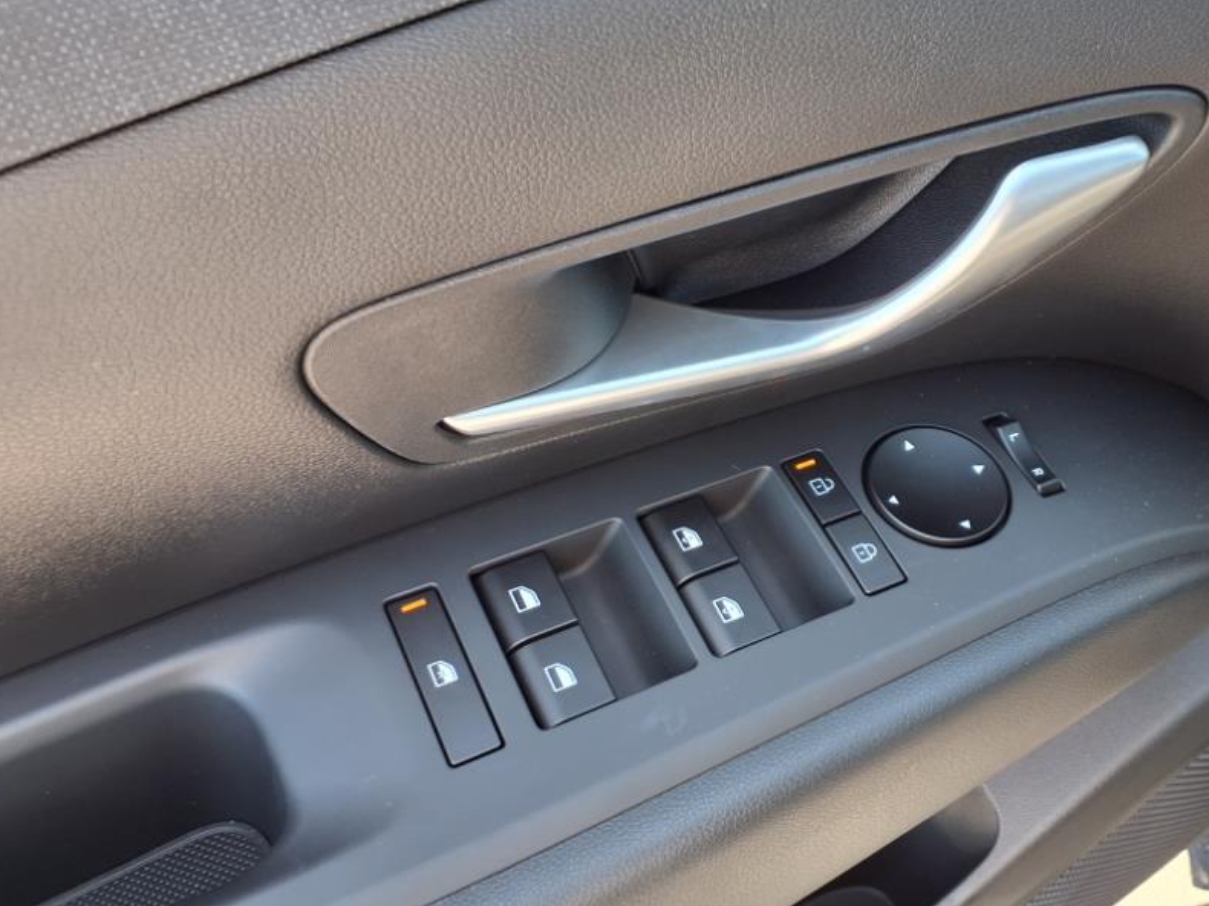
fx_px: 1222
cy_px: 430
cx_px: 713
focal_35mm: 35
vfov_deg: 40.7
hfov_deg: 52.4
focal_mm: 3.58
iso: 64
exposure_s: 1/120
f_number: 1.9
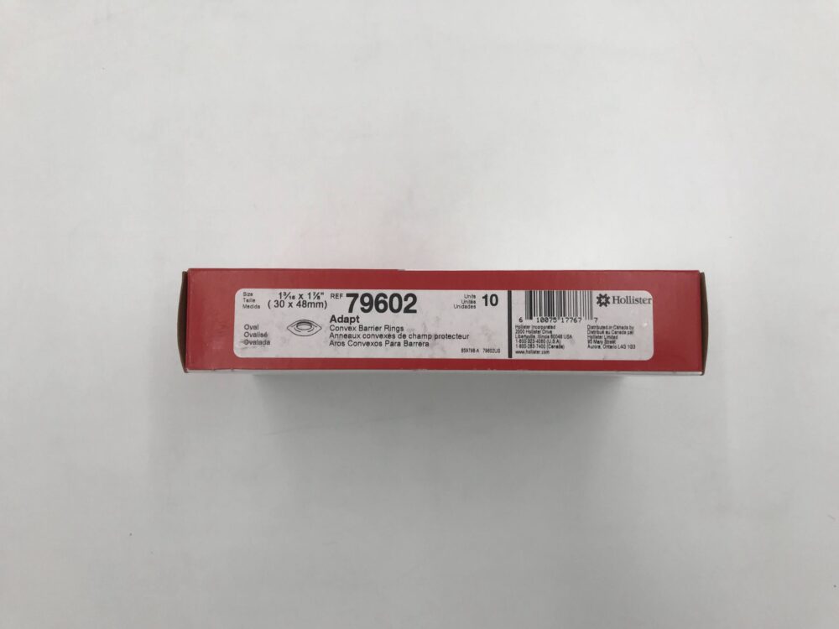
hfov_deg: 63.4
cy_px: 314
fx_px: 679
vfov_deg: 49.7
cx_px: 420
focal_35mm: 28
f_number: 1.8
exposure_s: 1/120
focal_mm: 3.99
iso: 40
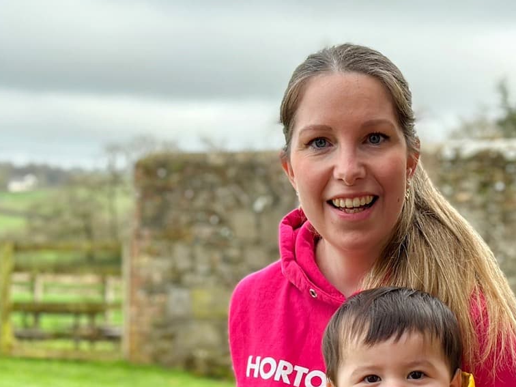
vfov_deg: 13.5
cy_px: 408
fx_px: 1610
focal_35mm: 108
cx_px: 355
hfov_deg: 18.1
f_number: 1.78
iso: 80
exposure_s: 1/880
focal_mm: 6.86
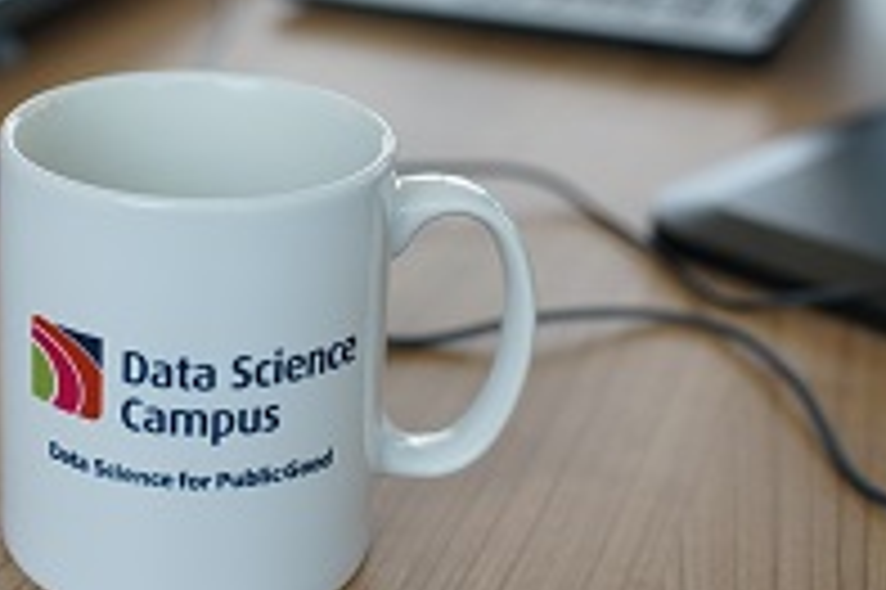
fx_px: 1746
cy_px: 113
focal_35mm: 71
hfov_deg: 27.3
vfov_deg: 19.0
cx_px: 67
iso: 640
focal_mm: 35
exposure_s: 1/320
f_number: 2.8
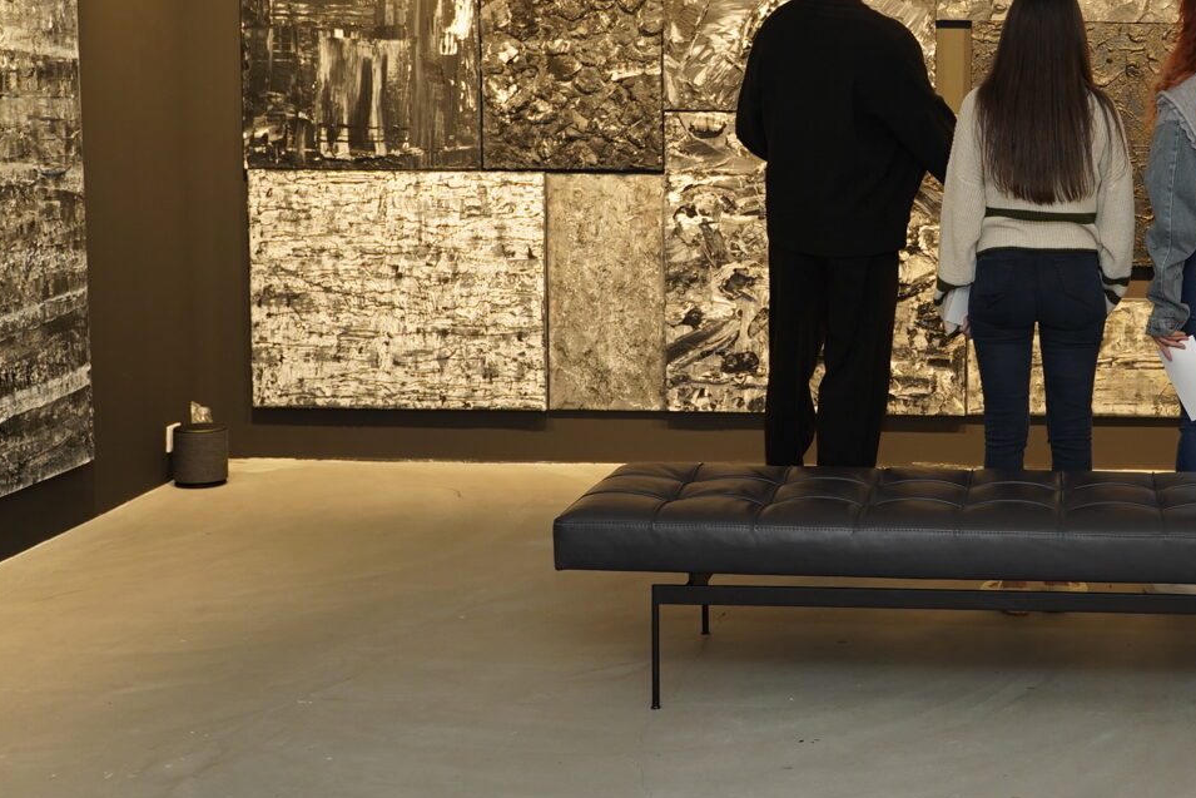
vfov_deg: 22.5
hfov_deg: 32.4
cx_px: 974
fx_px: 1993
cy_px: 252
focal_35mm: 60
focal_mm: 28
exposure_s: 1/100
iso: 640
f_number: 3.2
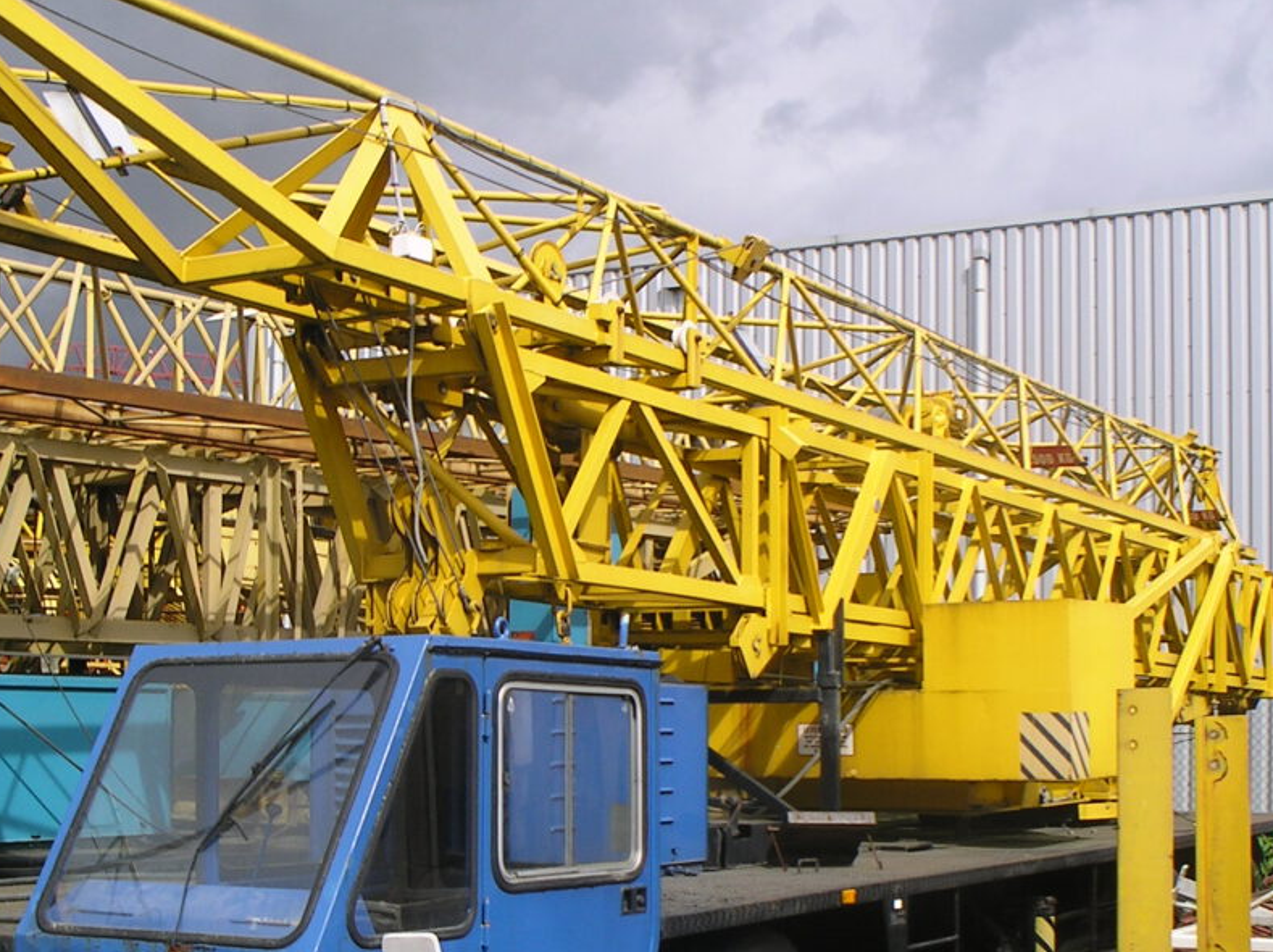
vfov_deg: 23.8
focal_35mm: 61
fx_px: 2241
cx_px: 584
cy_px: 691
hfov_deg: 31.7
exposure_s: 1/443
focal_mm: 7.8
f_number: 5.6
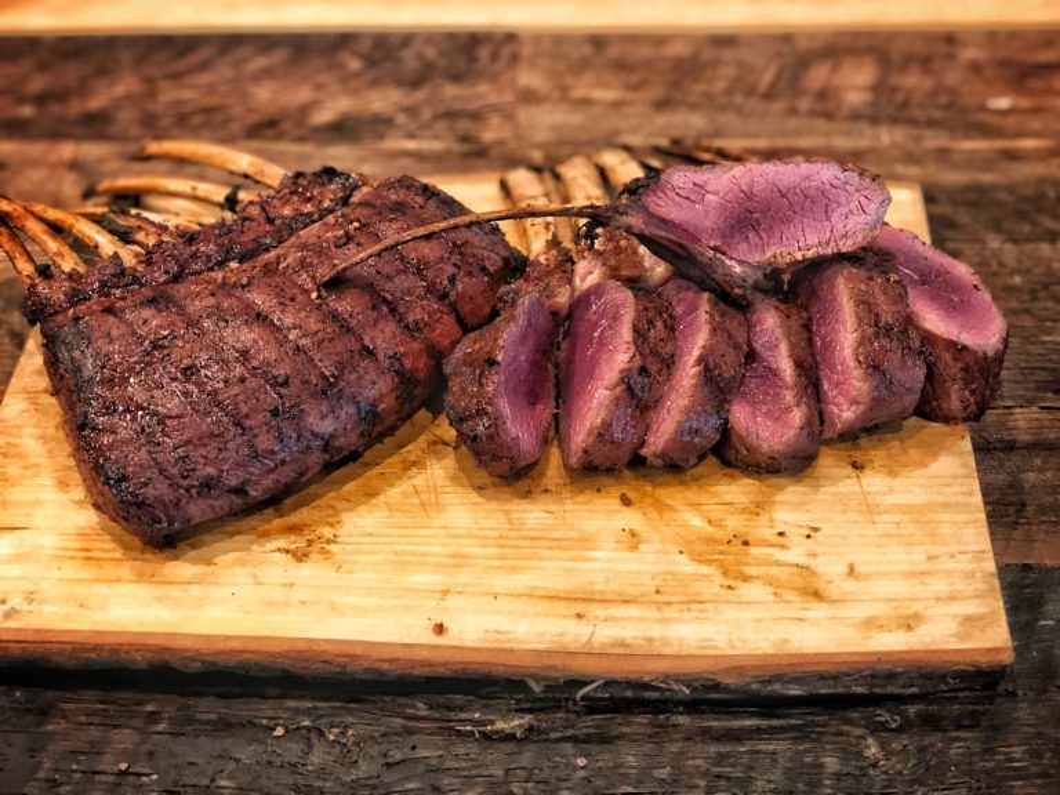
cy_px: 398
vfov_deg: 25.7
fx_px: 1745
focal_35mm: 57
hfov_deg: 33.8
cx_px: 530
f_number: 2.8
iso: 320
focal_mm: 6.6
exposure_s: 1/30
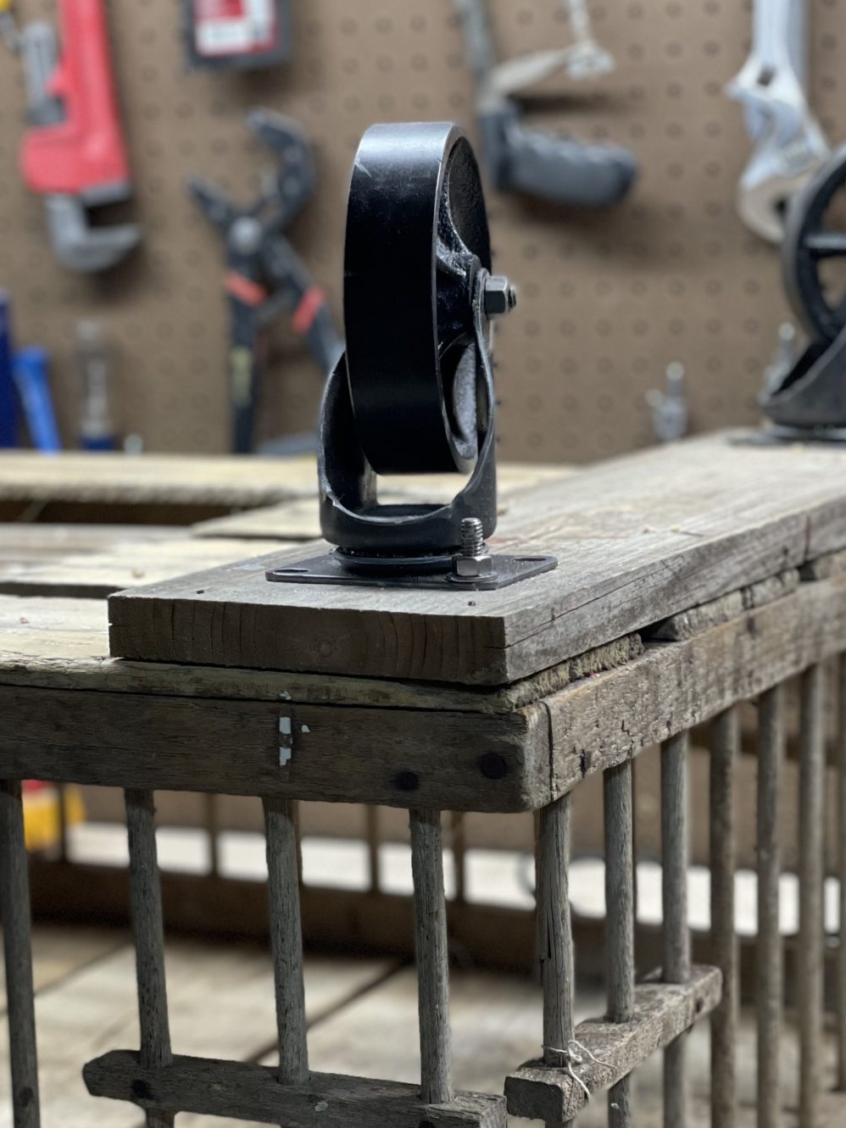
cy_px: 682
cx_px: 440
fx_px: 2607
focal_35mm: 80
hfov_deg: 18.4
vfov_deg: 24.4
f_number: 2
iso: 200
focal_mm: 6
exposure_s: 1/120
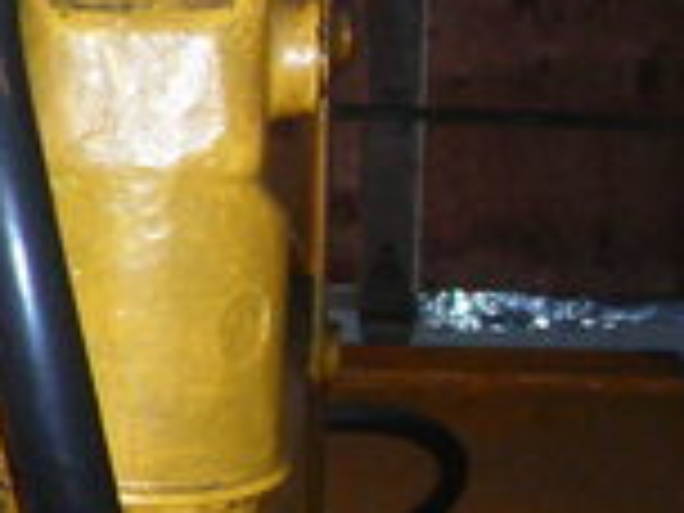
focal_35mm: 172
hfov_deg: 10.4
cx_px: -747
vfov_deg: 8.6
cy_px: 104
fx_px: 3399
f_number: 3.2
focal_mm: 6.3
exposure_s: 1/60.1
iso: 161
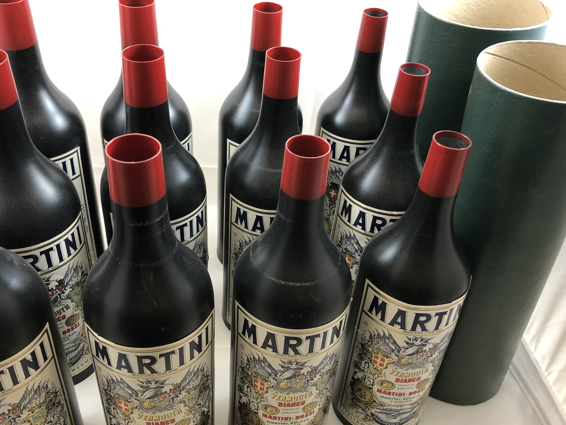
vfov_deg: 40.6
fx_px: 572
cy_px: 248
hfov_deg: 52.5
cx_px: 252
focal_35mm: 35
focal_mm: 3.99
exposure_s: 1/30
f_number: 1.8
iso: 40
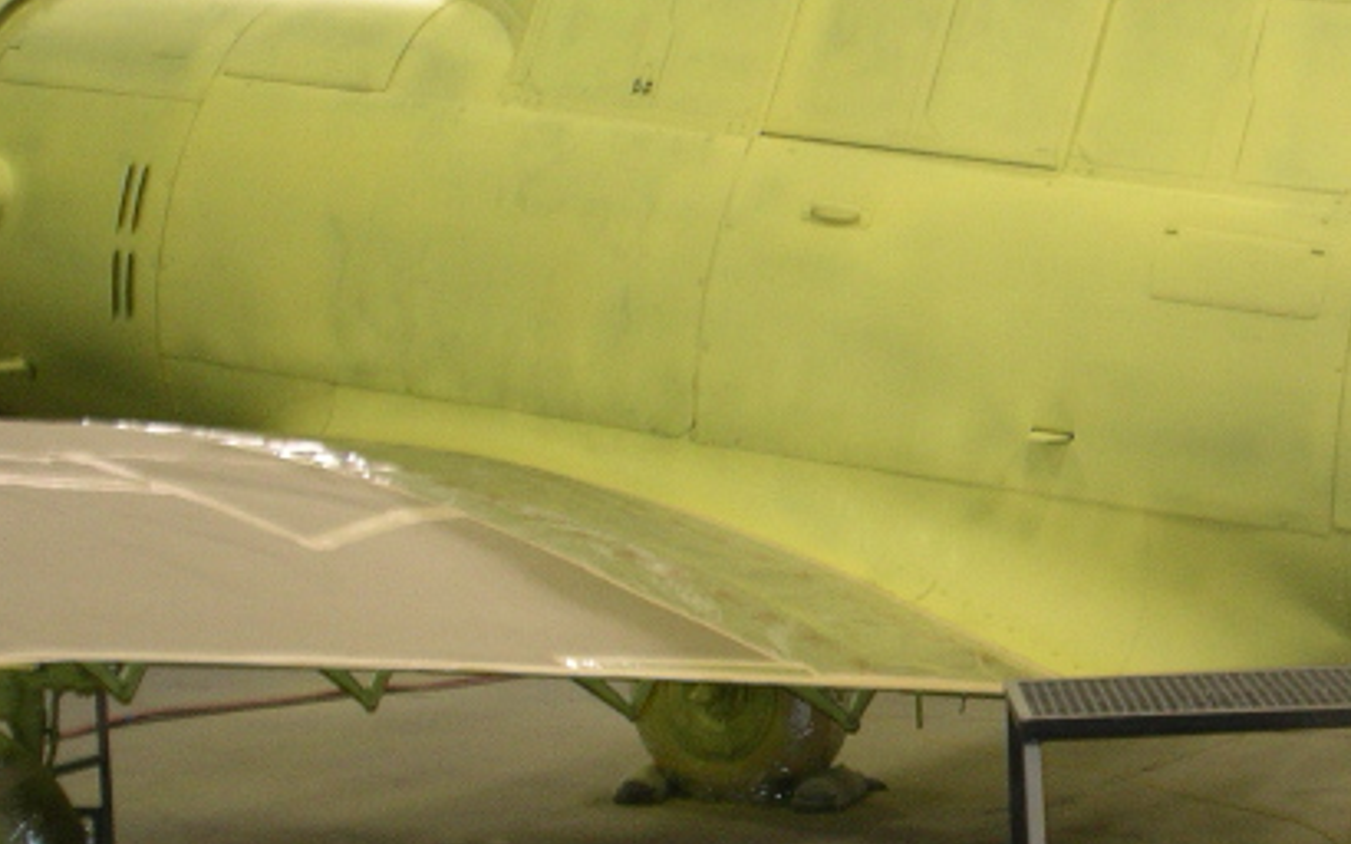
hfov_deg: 20.8
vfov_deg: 13.3
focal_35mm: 98
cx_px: 1166
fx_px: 3607
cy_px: 399
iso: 125
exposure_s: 1/40
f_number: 2.8
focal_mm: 7.8
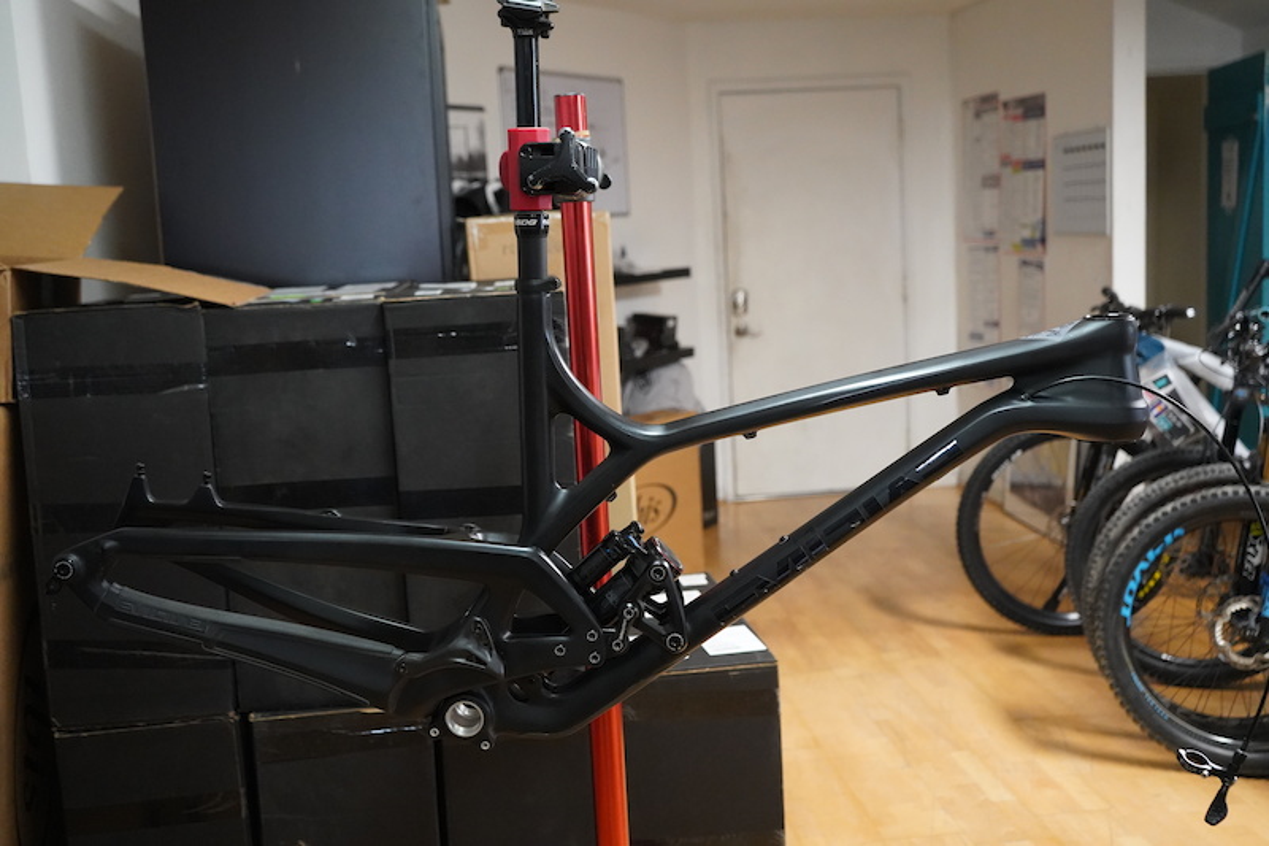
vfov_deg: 35.9
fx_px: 1304
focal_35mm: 37
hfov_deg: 51.9
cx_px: 634
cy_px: 423
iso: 8000
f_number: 4
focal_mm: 37
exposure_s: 1/160
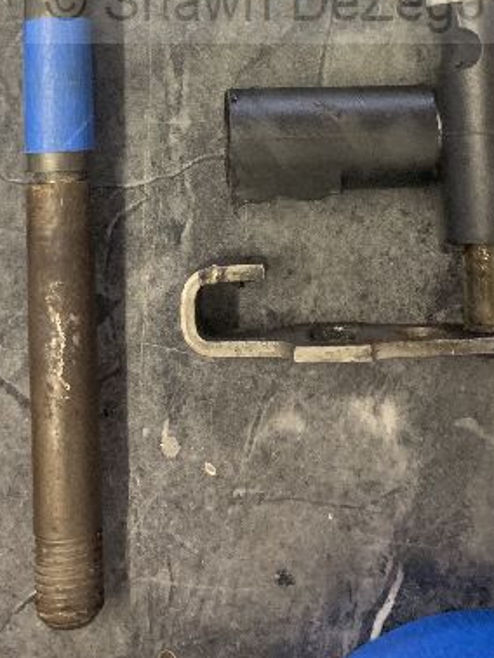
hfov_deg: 26.6
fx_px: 1045
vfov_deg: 32.2
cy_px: 3
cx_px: 261
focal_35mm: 55
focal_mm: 4.25
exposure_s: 1/40
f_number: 1.8
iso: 250
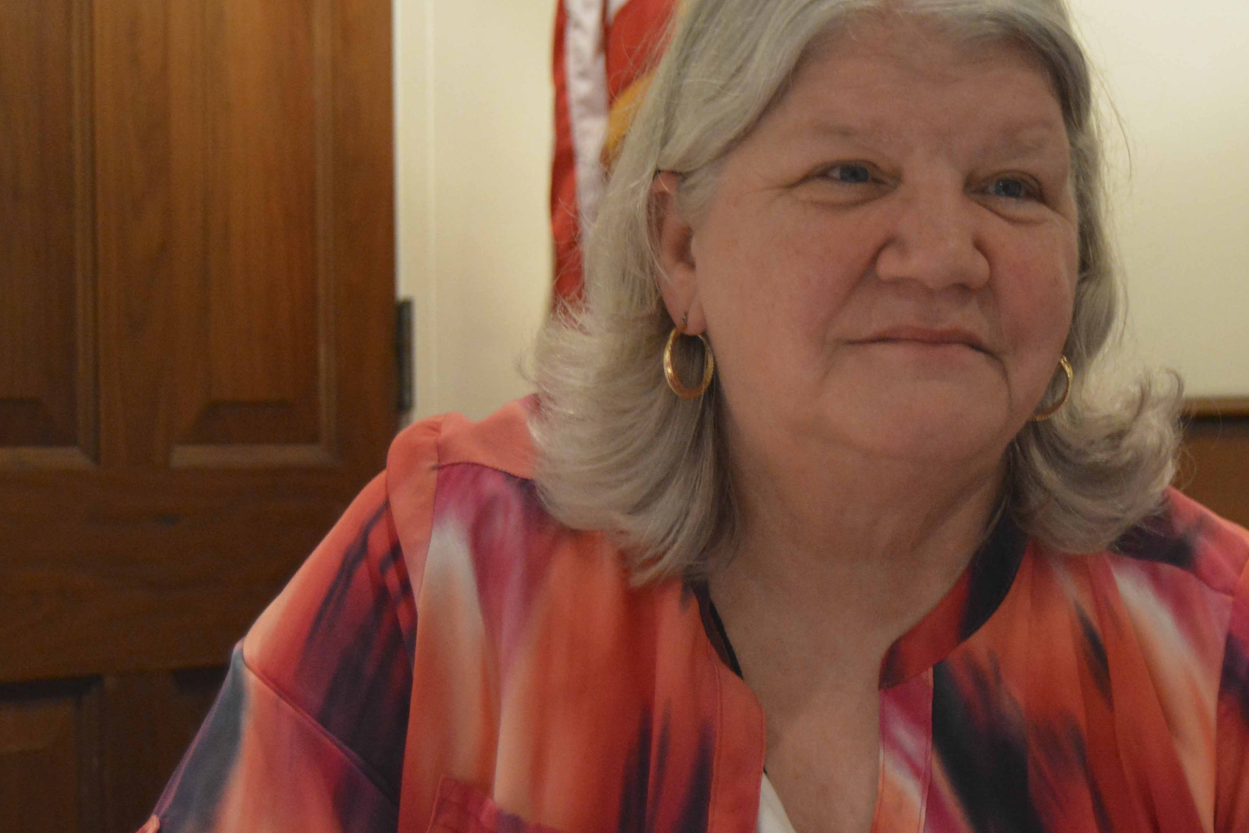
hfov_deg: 23.3
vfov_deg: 15.7
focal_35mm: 87
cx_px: 806
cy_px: 509
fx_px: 3018
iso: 3200
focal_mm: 38
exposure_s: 1/40
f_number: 4.8
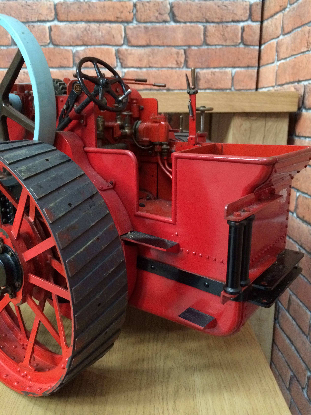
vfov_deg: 61.7
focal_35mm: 29
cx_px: 156
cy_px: 208
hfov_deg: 48.2
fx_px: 347
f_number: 2.2
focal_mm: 4.15
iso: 400
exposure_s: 1/15
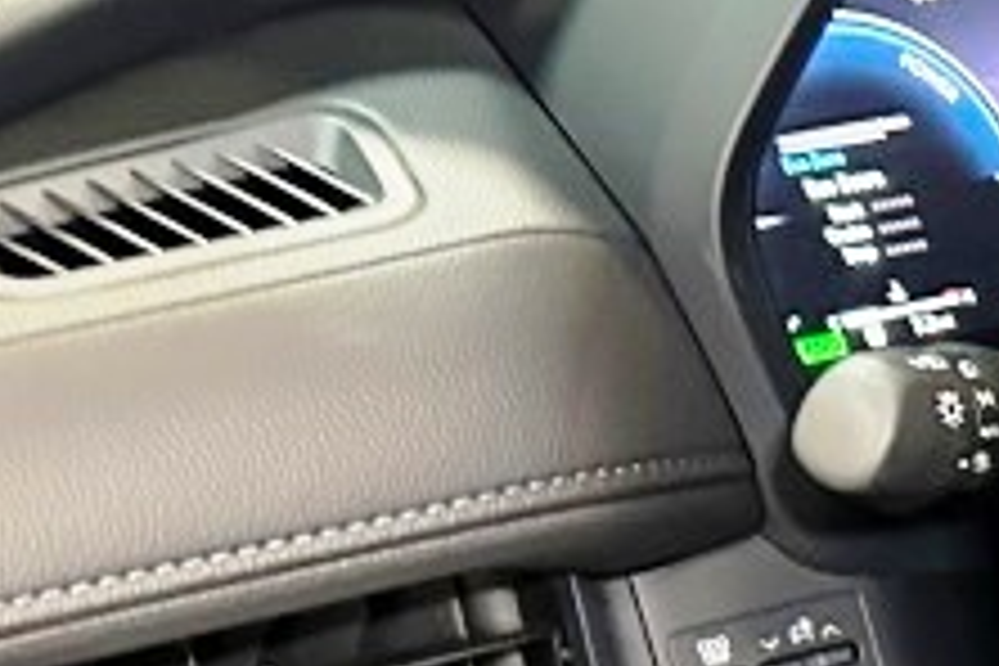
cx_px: 1863
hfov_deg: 15.1
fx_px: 3191
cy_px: 999
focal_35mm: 115
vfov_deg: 11.4
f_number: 1.78
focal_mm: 6.86
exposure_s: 1/30
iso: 800
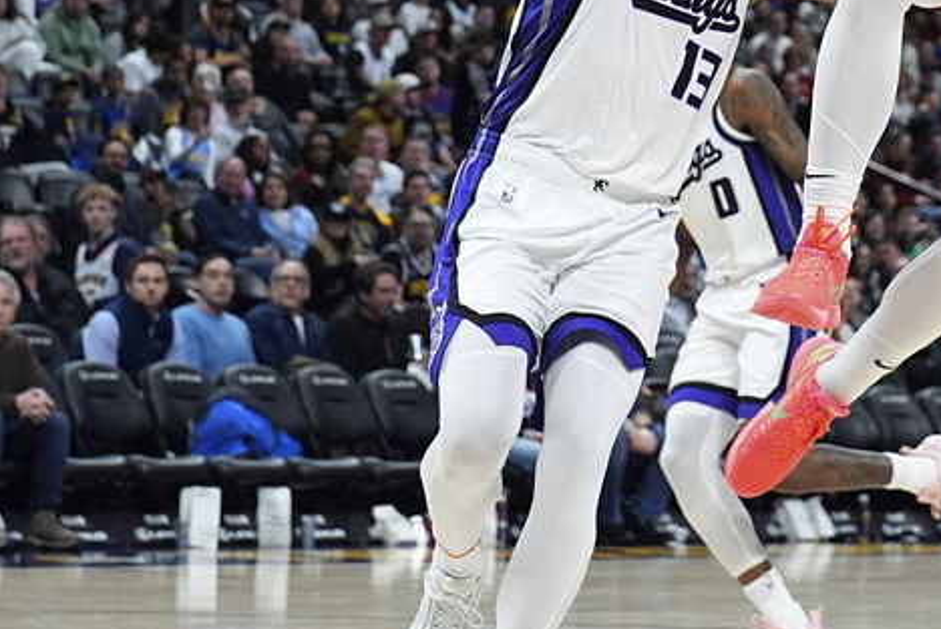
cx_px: 834
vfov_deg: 8.3
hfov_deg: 12.4
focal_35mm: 164
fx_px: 4291
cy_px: -35
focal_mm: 50
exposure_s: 1/1600
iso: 4000
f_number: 3.2
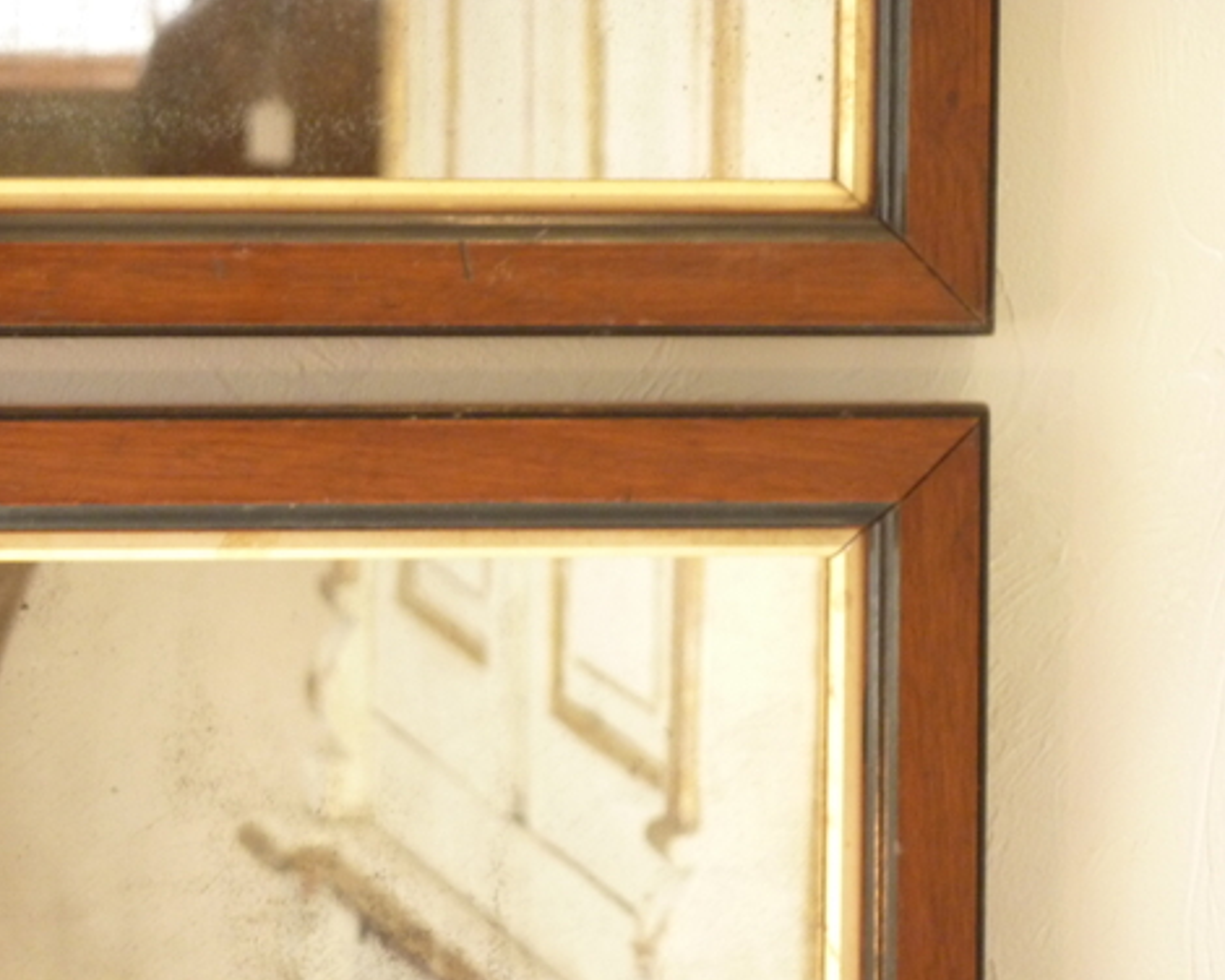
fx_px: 13559
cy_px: 464
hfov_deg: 5.2
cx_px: 704
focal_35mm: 374
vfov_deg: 4.1
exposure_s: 1/20
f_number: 4.9
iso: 400
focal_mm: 49.2
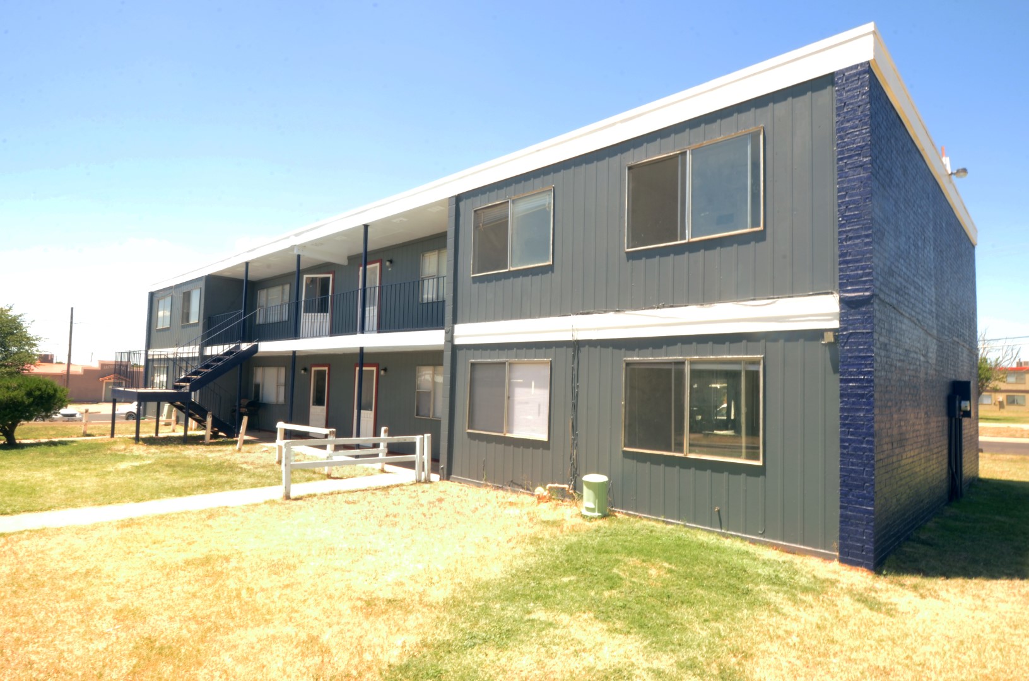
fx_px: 556
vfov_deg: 63.0
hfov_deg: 85.5
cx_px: 514
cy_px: 340
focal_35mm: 20
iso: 250
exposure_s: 1/15
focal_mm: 13
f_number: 25
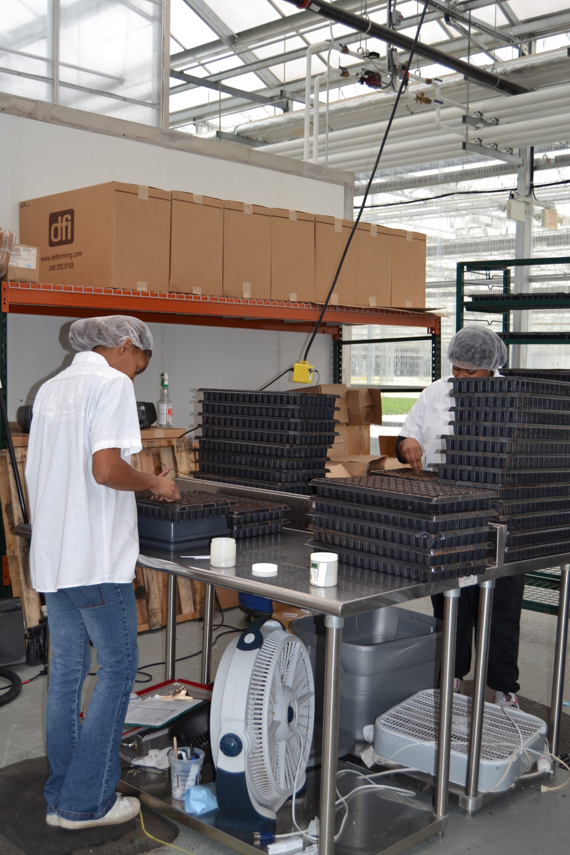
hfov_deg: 34.2
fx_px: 926
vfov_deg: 49.6
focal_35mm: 39
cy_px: 428
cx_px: 285
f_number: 4
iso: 125
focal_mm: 26
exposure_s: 1/125
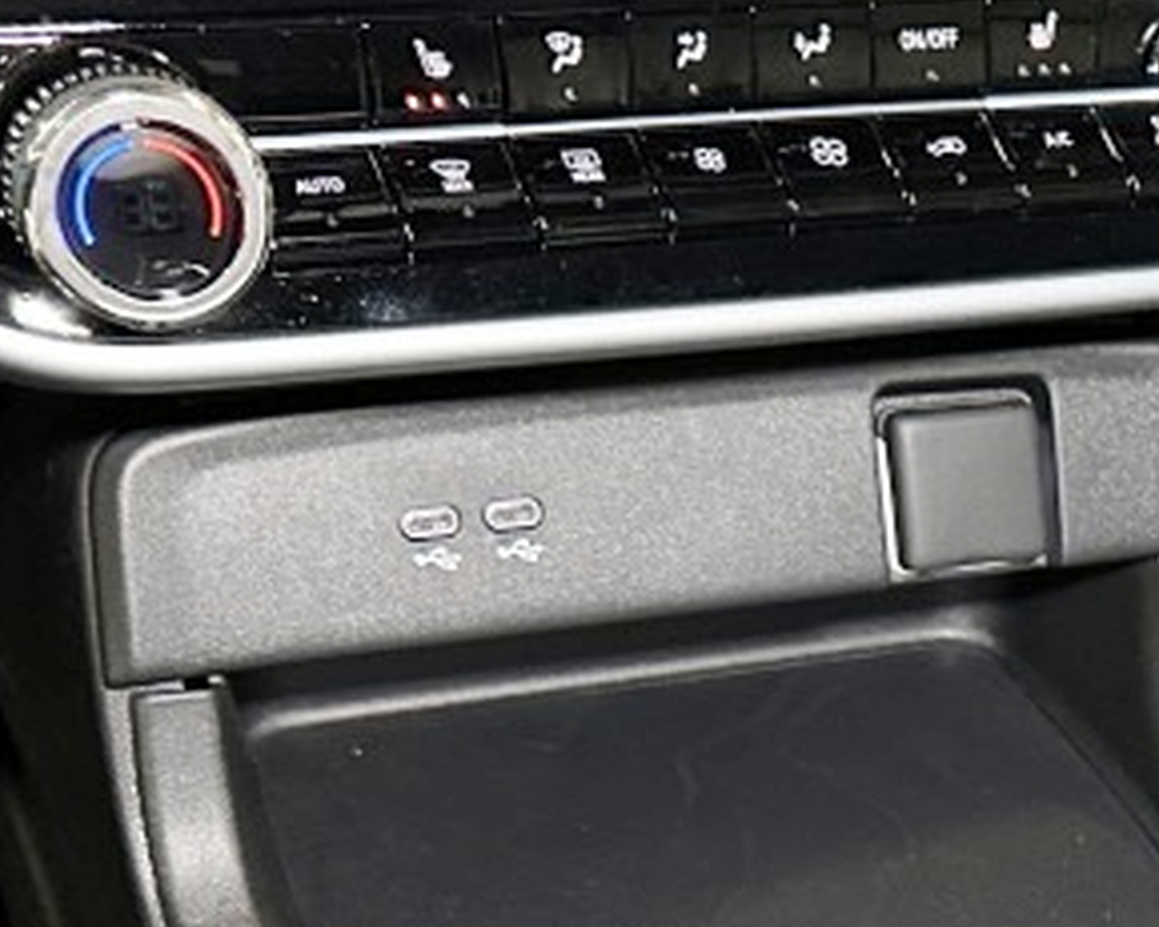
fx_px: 2846
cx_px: 1416
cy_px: 1180
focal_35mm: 83
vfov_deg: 17.4
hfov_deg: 21.3
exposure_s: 1/30
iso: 1000
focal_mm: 6.86
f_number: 1.78
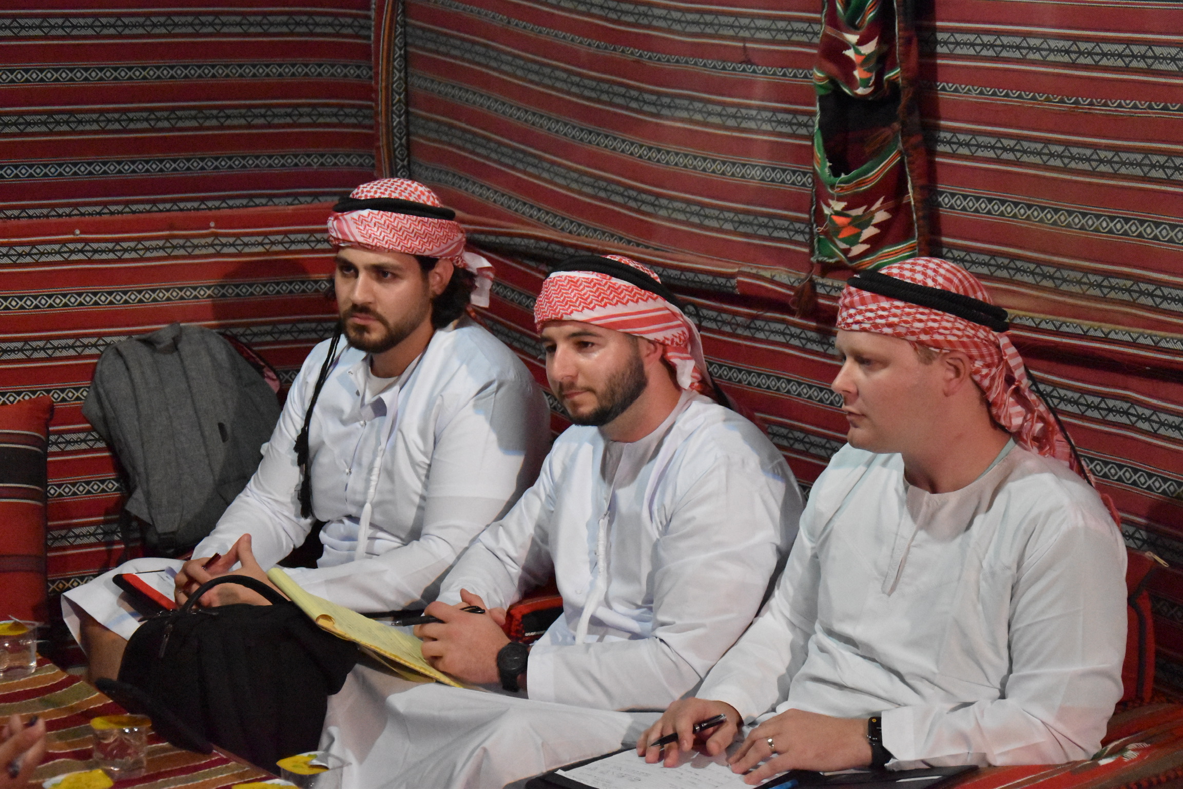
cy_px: 394
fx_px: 2859
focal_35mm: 87
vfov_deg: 15.7
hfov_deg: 23.4
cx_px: 592
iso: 12800
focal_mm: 58
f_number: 5
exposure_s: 1/50
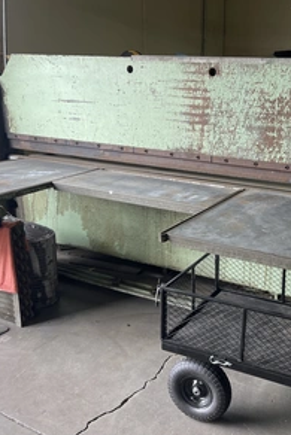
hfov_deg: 34.9
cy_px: 216
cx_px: 231
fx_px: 448
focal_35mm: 37
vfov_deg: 51.9
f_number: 1.6
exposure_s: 1/121
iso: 100
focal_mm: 5.1
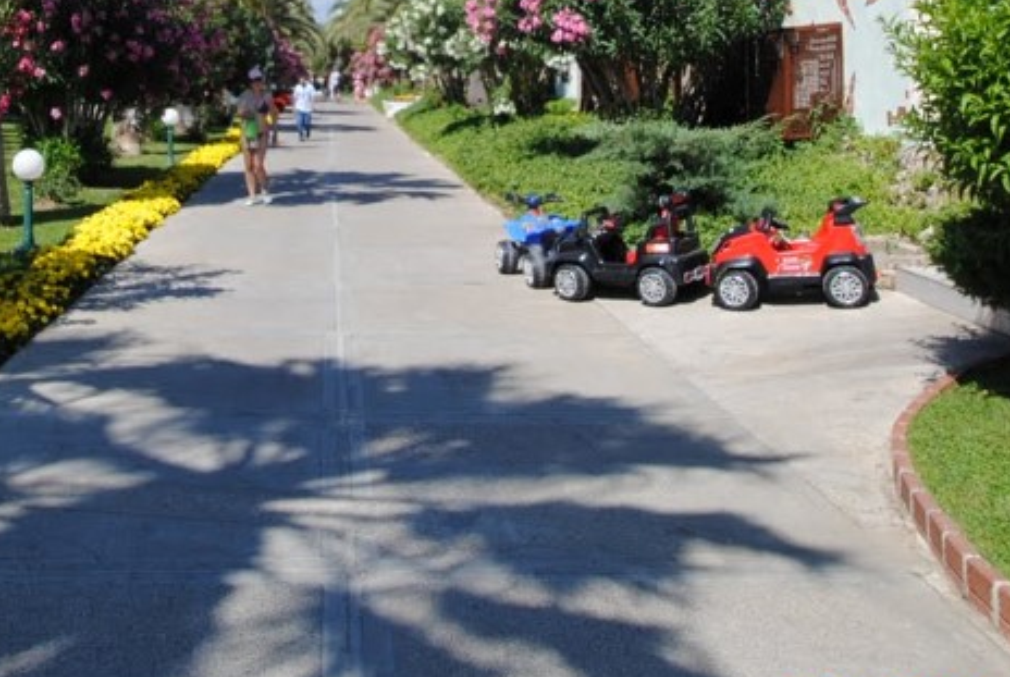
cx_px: 389
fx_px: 1198
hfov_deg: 45.4
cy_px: 7
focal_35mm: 43
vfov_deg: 29.6
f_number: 8
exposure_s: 1/250
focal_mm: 11.5
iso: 100
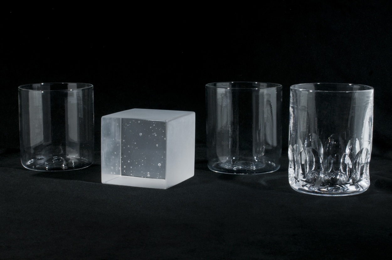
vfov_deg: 18.9
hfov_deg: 28.1
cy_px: 130
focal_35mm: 72
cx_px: 196
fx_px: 783
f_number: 22
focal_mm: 48
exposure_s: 1/125
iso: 200
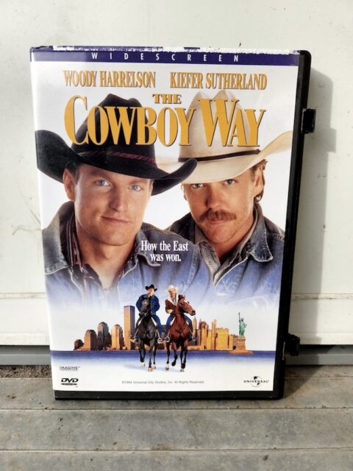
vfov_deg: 73.9
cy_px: 236
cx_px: 176
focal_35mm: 23
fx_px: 313
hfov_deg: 58.9
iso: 20
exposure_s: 1/667
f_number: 1.8
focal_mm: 5.4
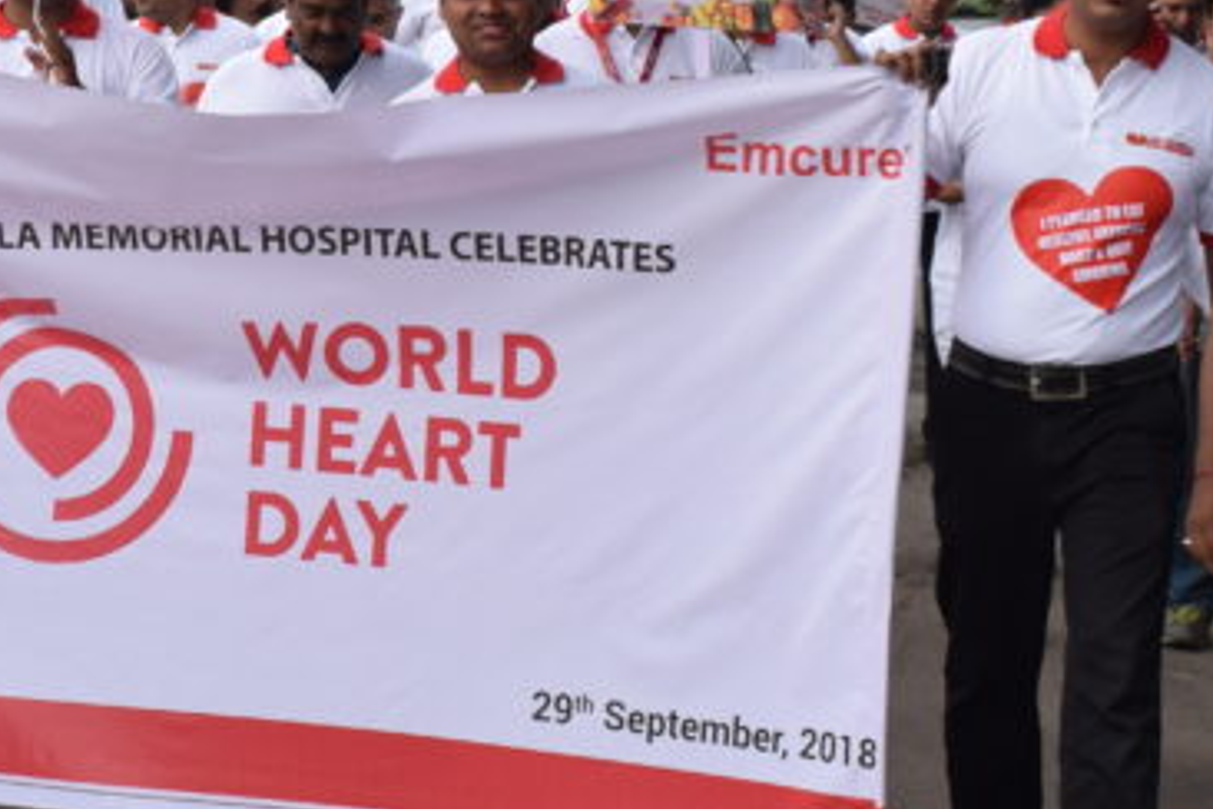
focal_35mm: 126
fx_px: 4245
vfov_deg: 10.9
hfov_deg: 16.1
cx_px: 245
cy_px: 353
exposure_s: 1/250
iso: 200
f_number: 8
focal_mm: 30
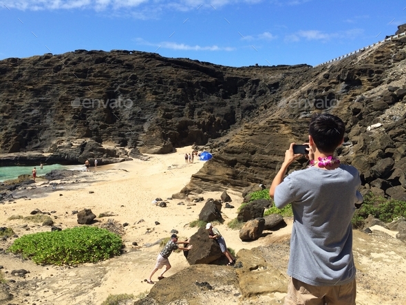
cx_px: 203
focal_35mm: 30
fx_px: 352
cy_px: 152
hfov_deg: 59.9
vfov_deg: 46.8
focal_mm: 4.12
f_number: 2.2
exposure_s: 1/1953
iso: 32
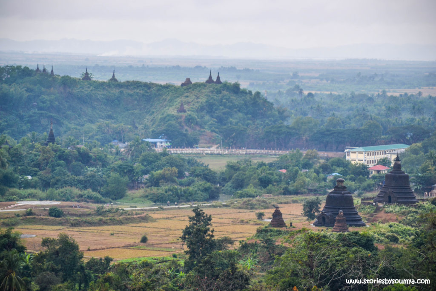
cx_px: 218
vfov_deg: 7.6
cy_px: 146
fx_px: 2180
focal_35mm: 180
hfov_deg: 11.4
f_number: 5.6
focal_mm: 120
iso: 100
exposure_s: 1/125
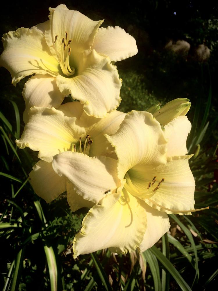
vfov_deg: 61.7
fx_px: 244
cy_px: 146
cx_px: 109
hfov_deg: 48.2
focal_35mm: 29
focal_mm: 4.15
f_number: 2.2
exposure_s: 1/3205
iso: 25
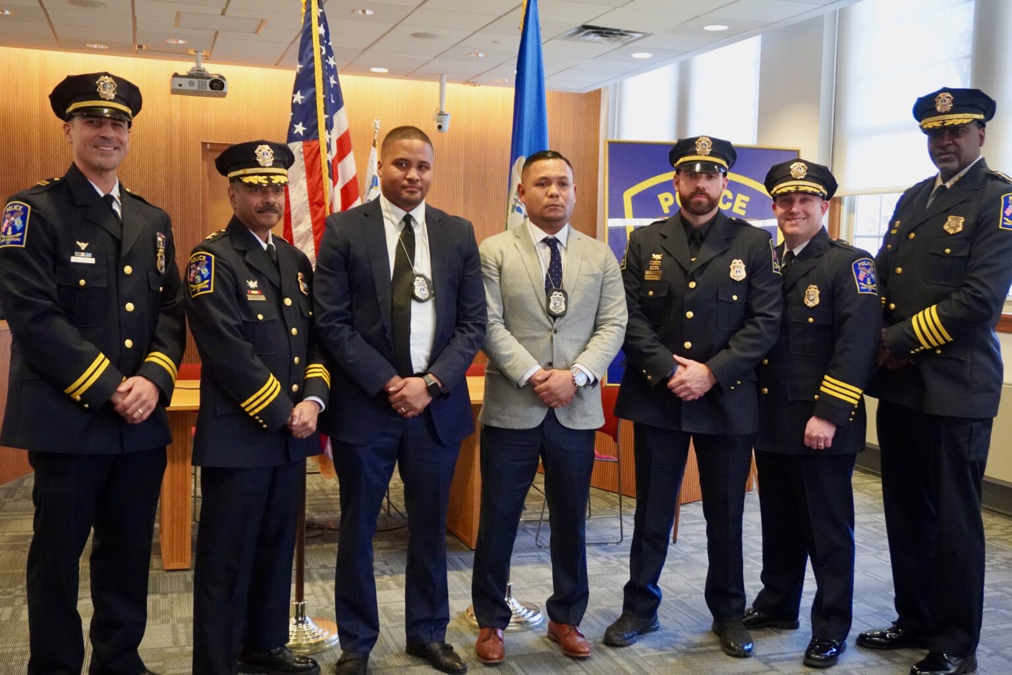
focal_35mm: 38
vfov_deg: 35.5
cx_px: 506
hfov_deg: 51.3
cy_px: 338
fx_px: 1054
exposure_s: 1/160
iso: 4000
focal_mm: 25
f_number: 4.5
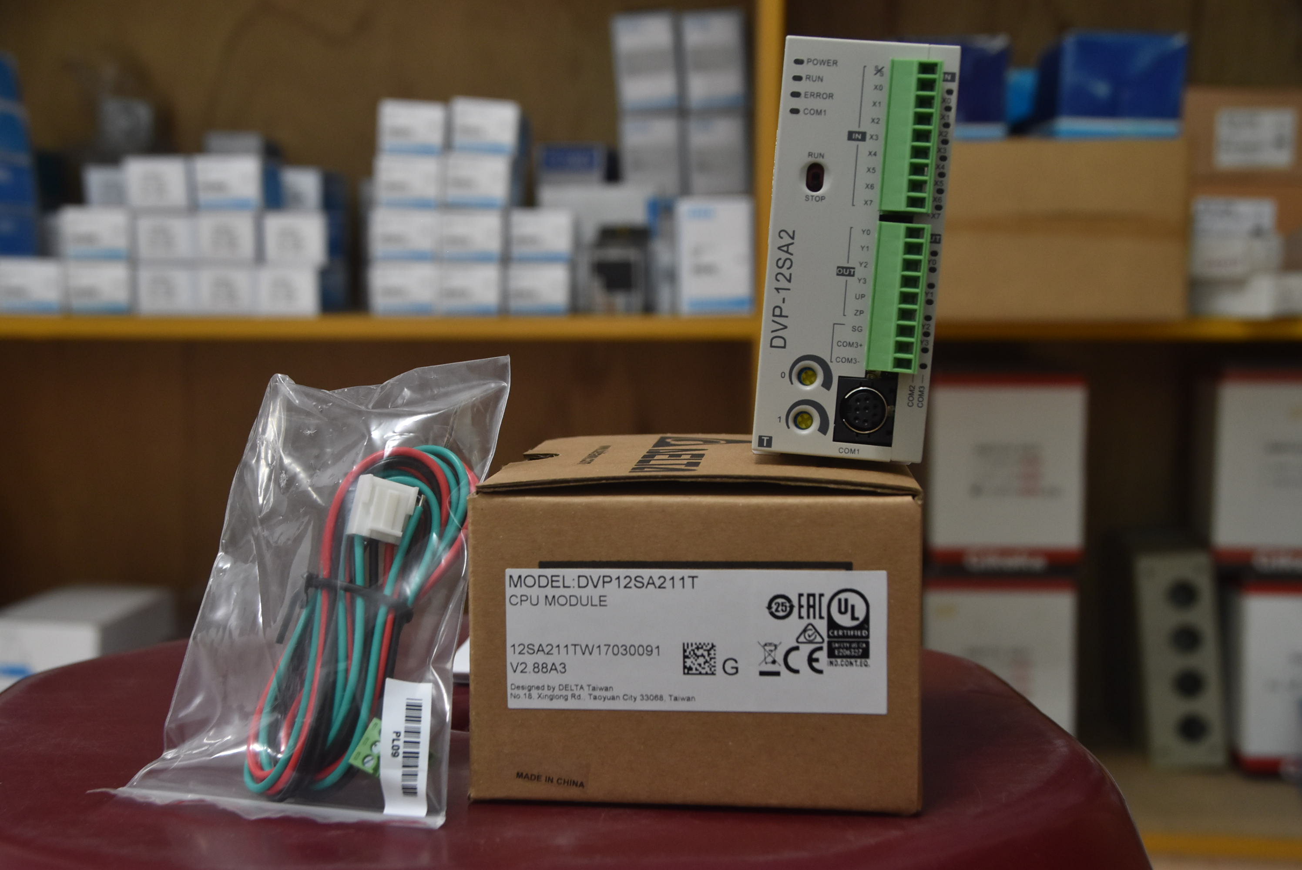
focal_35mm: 51
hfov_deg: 38.9
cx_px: 651
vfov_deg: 26.5
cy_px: 435
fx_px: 1846
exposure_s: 1/20
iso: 800
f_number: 7.1
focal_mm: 34
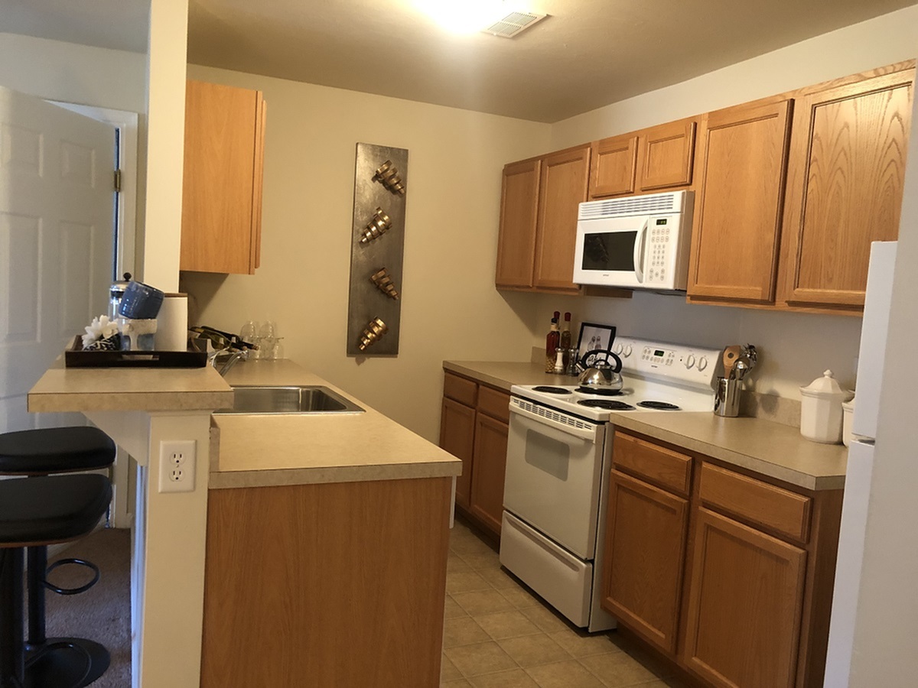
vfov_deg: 49.7
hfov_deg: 63.4
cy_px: 344
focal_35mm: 28
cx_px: 459
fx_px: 743
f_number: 1.8
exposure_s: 1/12
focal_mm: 3.99
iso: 100
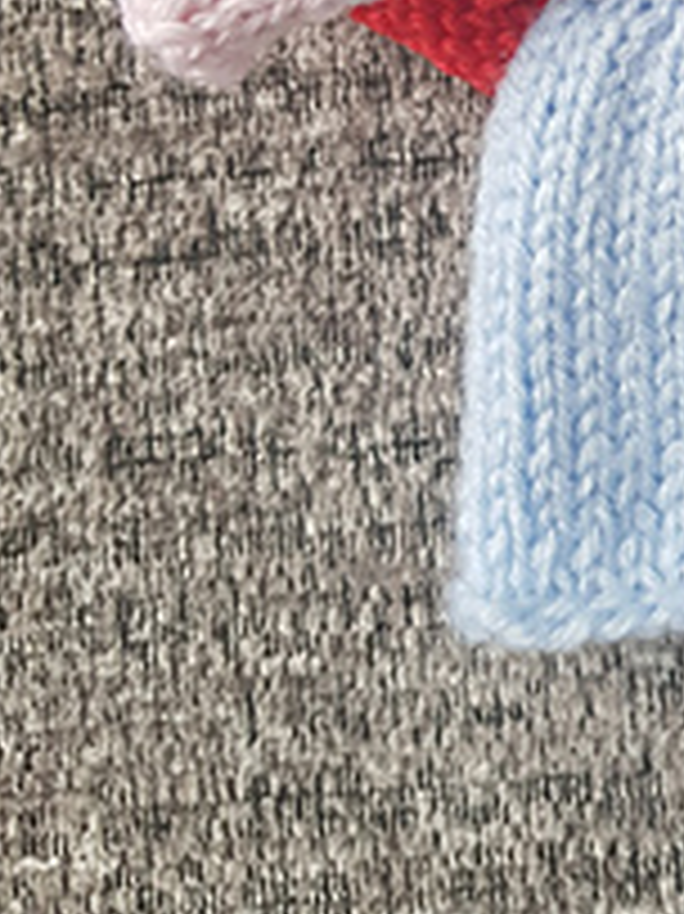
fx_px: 1688
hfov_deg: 21.5
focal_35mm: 64
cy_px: -176
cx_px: 790
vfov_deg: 26.9
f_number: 1.7
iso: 200
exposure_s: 1/28
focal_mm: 4.3
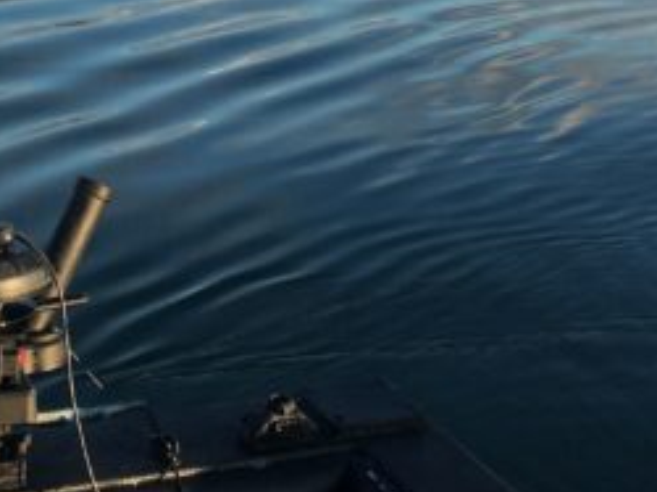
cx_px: 290
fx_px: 1555
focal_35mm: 82
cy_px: -63
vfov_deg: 17.3
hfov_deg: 23.8
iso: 25
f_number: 2.2
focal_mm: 4.15
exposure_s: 1/541
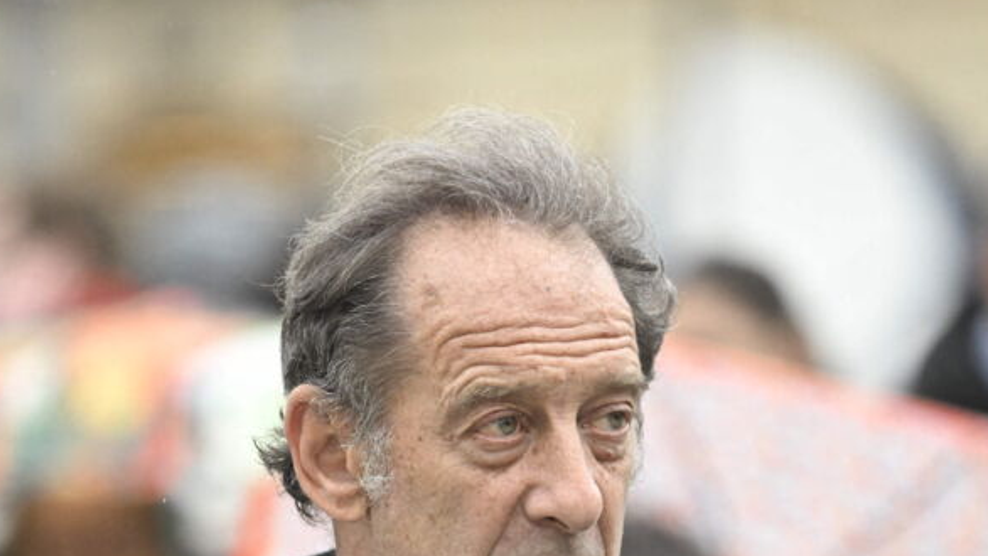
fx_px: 19103
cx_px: 395
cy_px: 628
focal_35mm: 729
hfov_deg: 3.0
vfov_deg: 1.7
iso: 2000
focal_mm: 340
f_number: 5.3
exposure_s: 1/1000
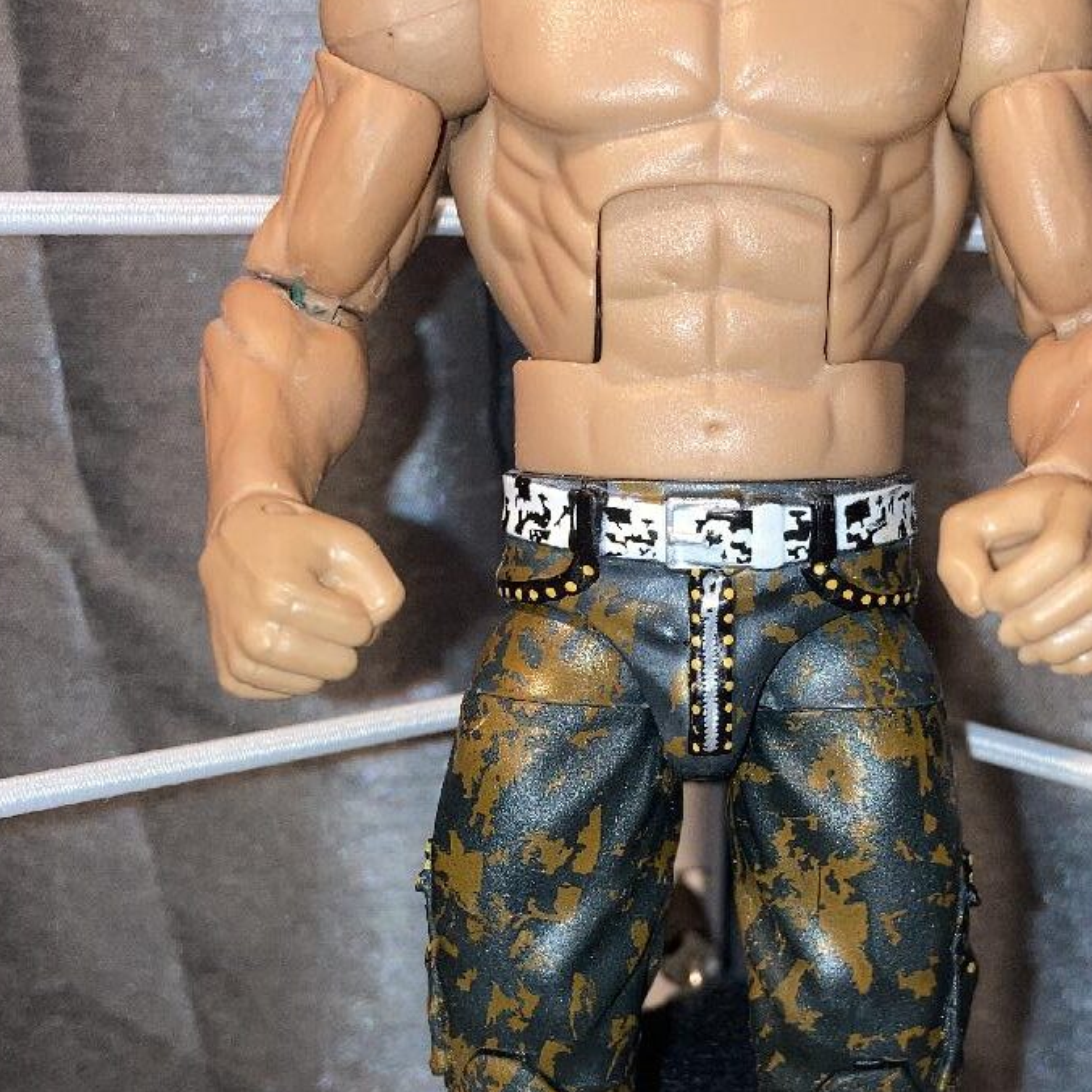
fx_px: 2106
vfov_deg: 28.9
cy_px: 695
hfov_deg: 28.9
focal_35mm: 59
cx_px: 724
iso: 32
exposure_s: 1/15
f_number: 1.8
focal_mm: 3.99
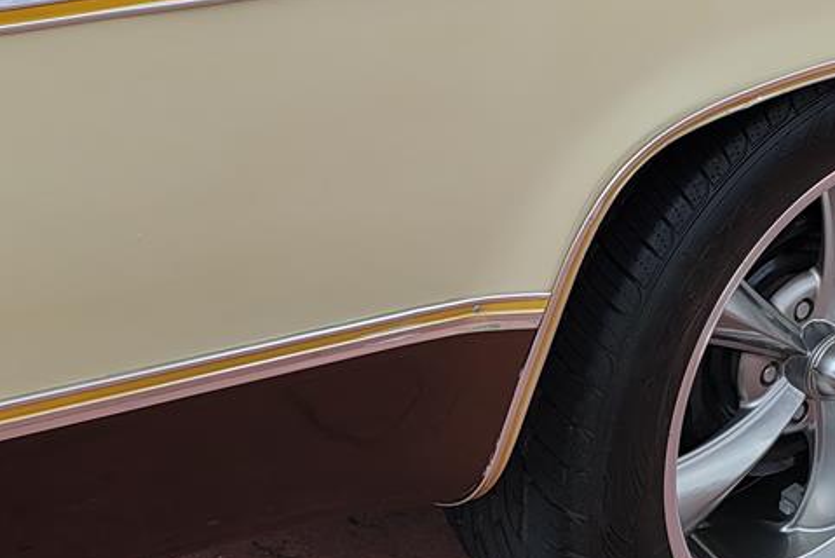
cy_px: -10
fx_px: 1741
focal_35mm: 75
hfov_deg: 25.5
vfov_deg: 17.7
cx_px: 863
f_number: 1.8
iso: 16
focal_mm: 6.7
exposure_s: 1/413
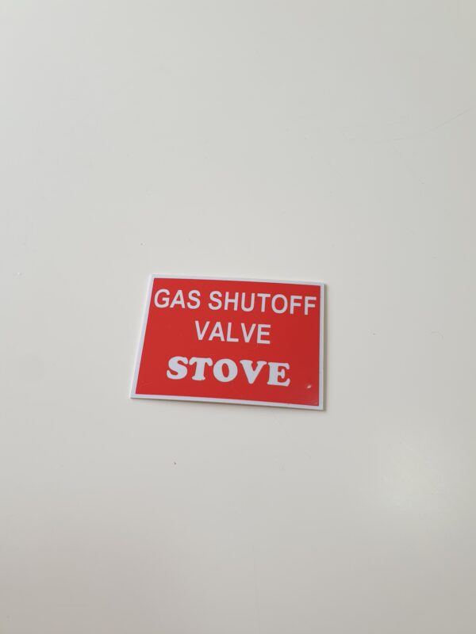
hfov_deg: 53.1
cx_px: 238
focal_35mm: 26
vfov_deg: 67.3
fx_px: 477
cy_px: 317
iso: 64
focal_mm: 4.3
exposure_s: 1/50
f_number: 2.4
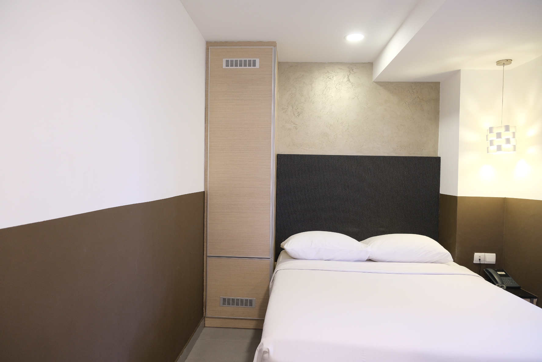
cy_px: 181
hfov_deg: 76.1
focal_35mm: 23
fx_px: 346
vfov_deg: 55.1
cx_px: 271
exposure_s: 1/30
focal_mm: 15
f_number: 3.5
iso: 1000
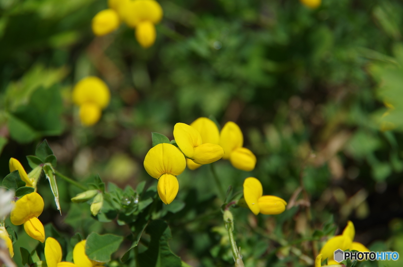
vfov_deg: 6.8
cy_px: 134
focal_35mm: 202
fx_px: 2256
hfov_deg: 10.2
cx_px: 202
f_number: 6.3
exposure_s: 1/500
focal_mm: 135
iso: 100
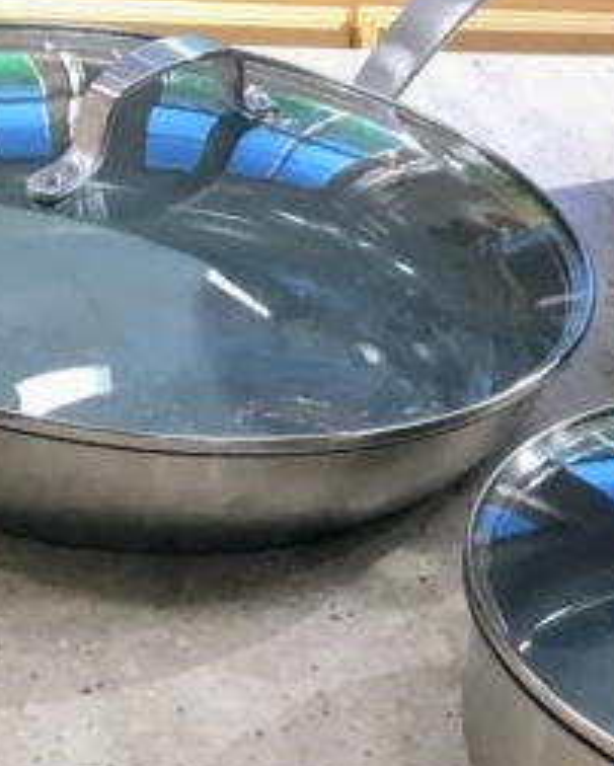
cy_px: 541
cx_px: 1097
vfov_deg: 16.6
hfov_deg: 12.3
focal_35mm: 115
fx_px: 2609
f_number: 2.2
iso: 40
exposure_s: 1/30
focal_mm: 4.15
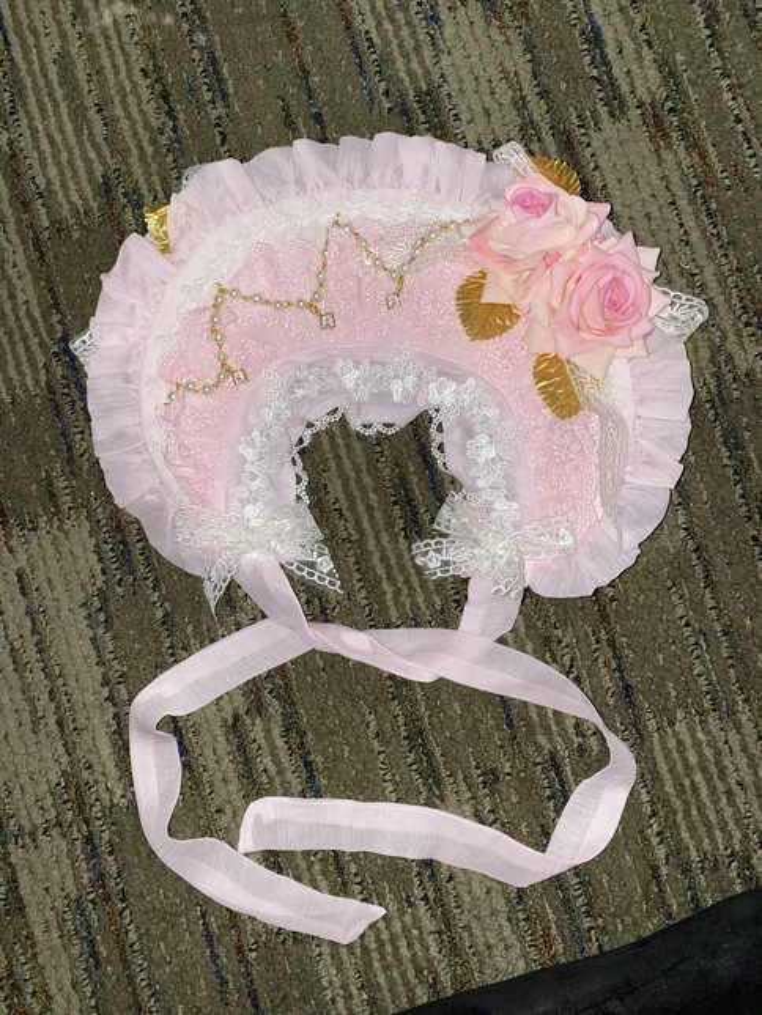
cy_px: 508
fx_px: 763
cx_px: 381
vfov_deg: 67.3
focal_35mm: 26
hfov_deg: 53.1
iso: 50
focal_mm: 4.25
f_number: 1.8
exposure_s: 1/51
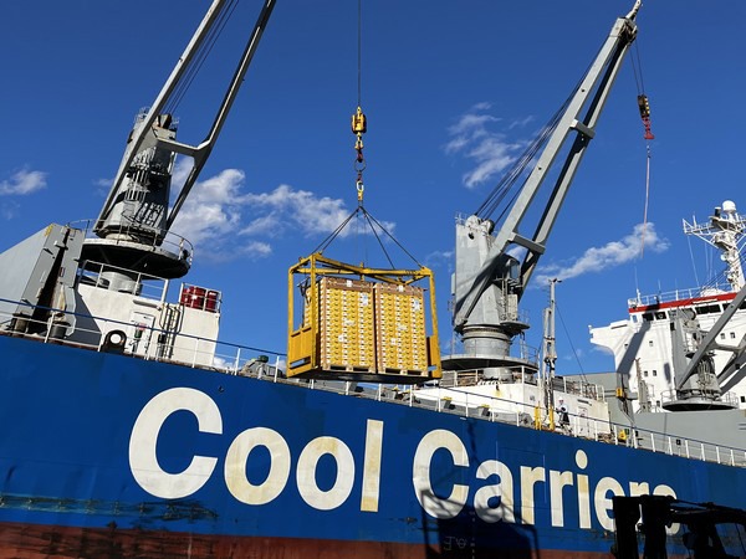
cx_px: 373
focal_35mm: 26
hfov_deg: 67.3
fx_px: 560
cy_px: 280
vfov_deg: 53.1
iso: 50
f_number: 1.6
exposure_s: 1/3745
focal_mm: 5.1
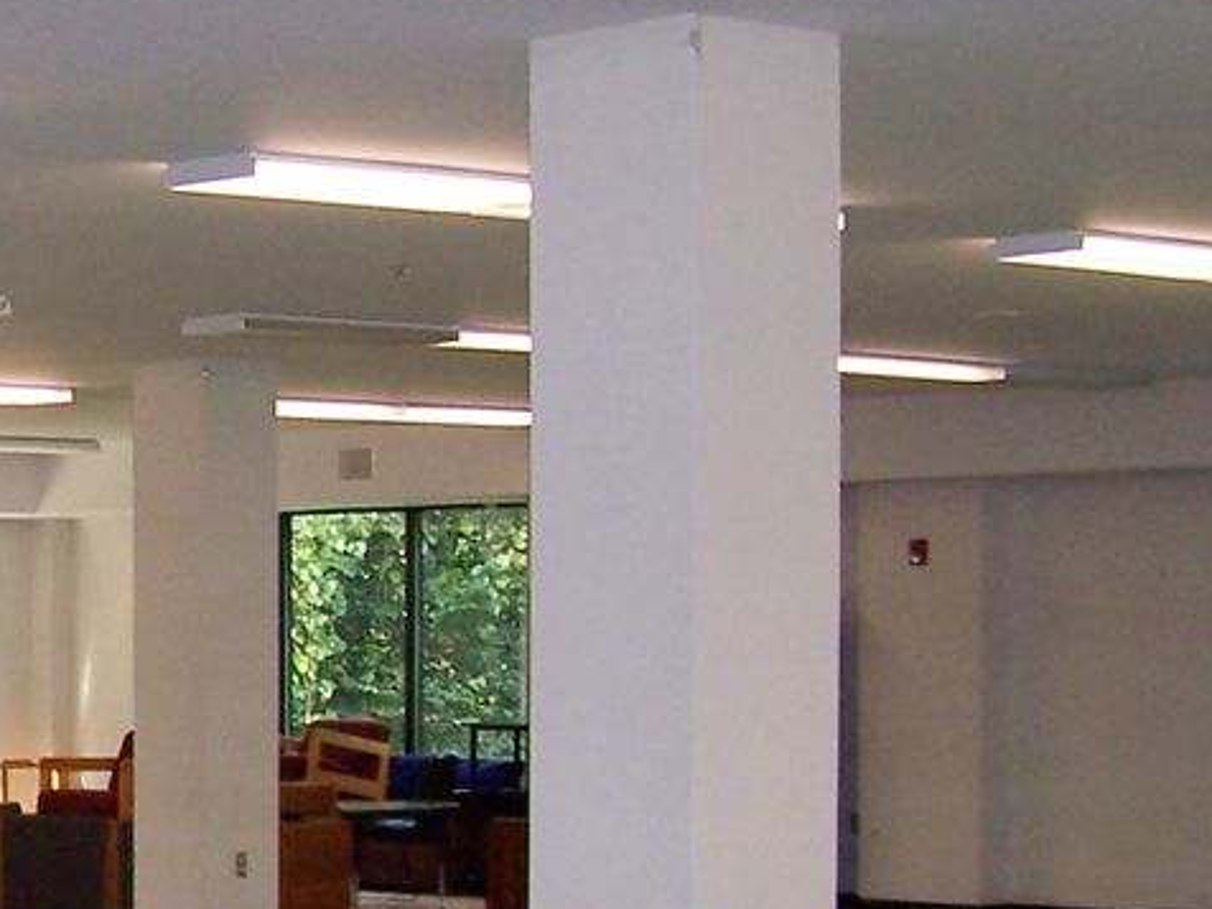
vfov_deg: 12.8
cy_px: 766
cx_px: -372
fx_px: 4026
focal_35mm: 115
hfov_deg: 16.2
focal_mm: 6.3
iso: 80
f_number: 2.8
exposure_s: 1/60
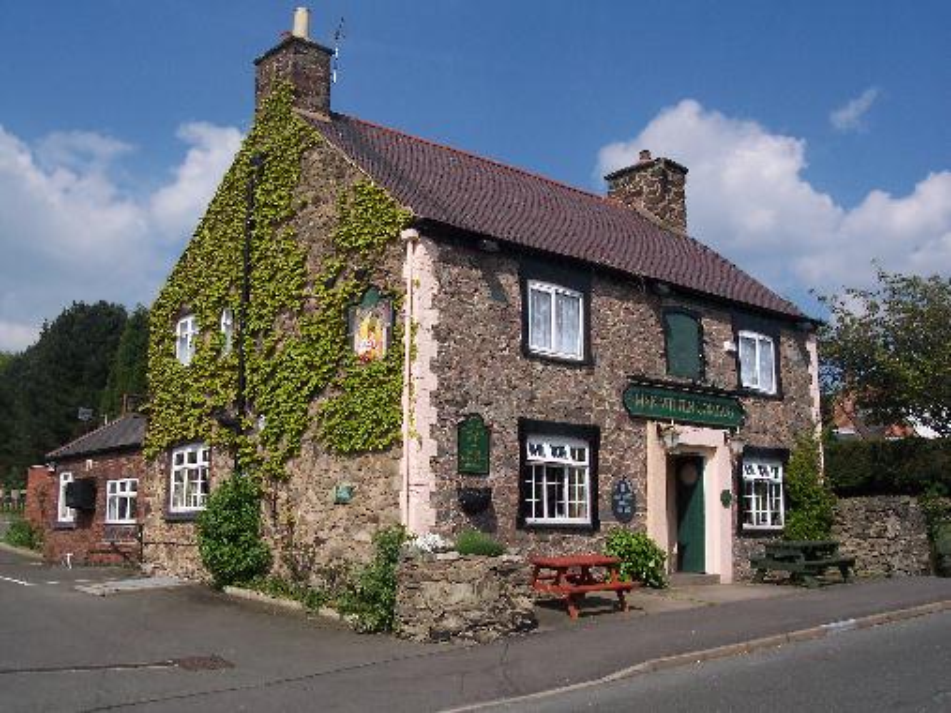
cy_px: 356
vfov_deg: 37.7
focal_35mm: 38
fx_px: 1044
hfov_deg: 49.0
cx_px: 476
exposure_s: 1/1000
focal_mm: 8
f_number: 4.8
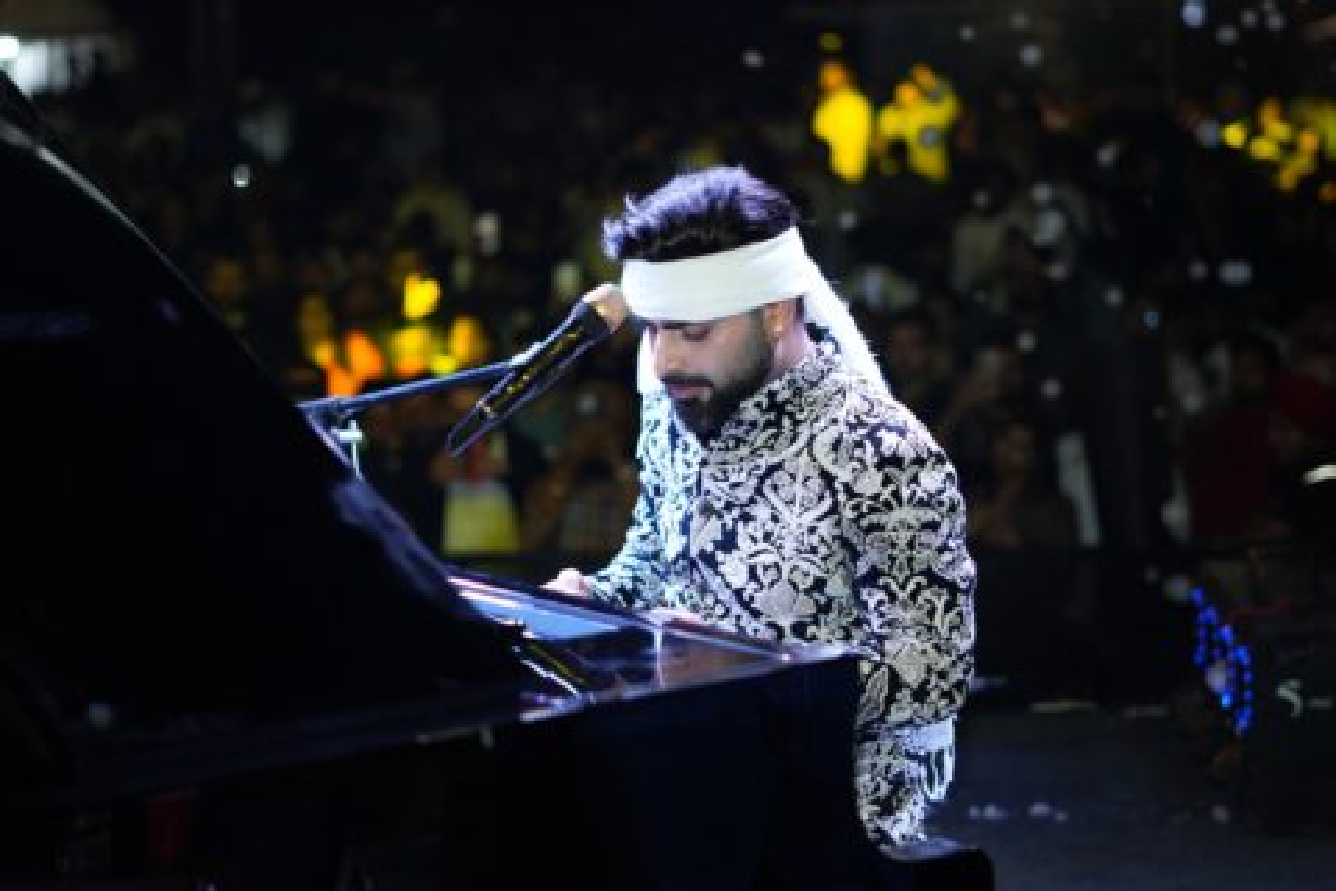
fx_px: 2783
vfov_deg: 18.2
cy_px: 446
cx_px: 668
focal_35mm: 75
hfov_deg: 27.0
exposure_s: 1/320
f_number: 1.8
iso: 500
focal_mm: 50
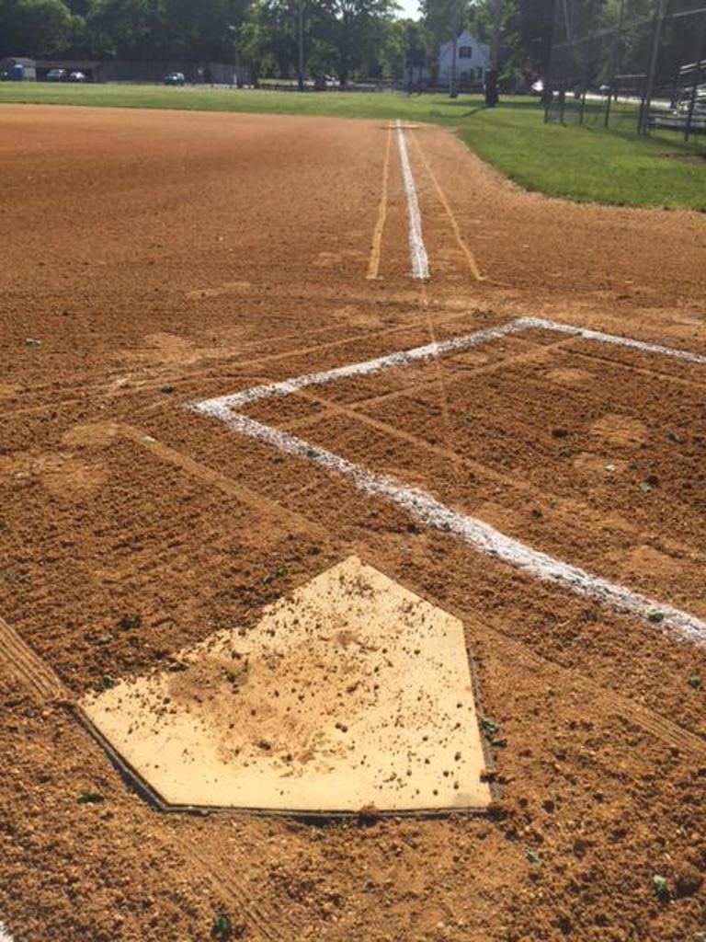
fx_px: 789
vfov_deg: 61.7
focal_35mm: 29
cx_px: 353
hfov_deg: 48.2
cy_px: 471
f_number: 2.2
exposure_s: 1/2639
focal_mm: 4.15
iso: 32
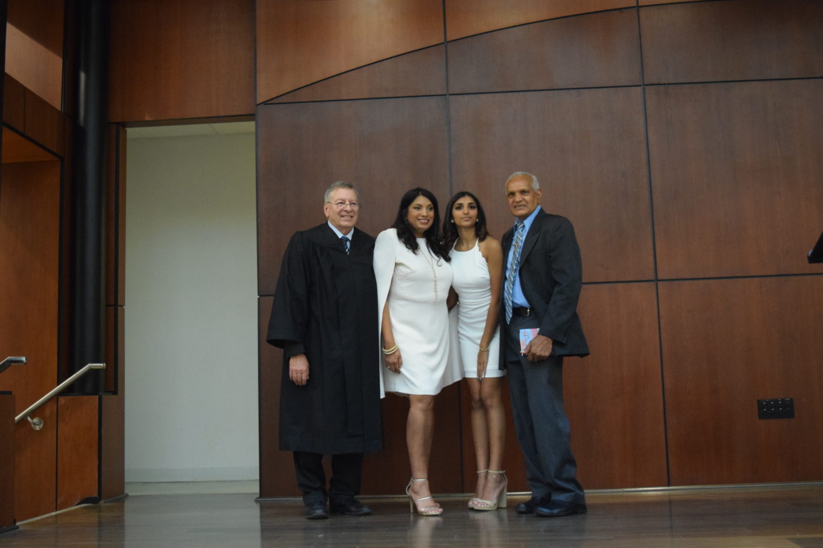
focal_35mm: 42
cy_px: 274
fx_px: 960
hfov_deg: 46.4
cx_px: 412
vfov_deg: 31.9
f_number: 4.2
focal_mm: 28
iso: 3600
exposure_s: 1/60
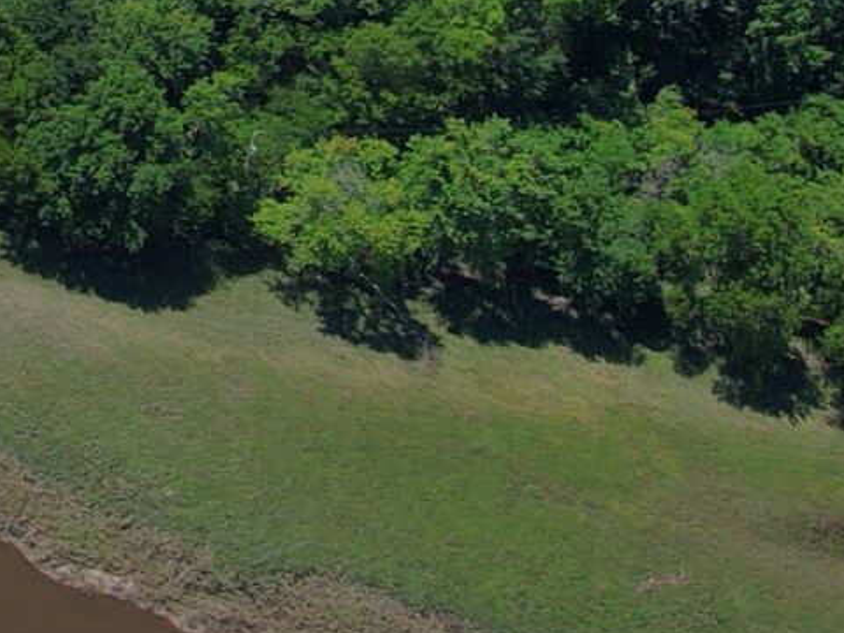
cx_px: -633
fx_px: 2048
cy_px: -498
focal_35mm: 84
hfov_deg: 18.6
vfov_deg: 15.2
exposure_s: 1/1331
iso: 100
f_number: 2.8
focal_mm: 3.7
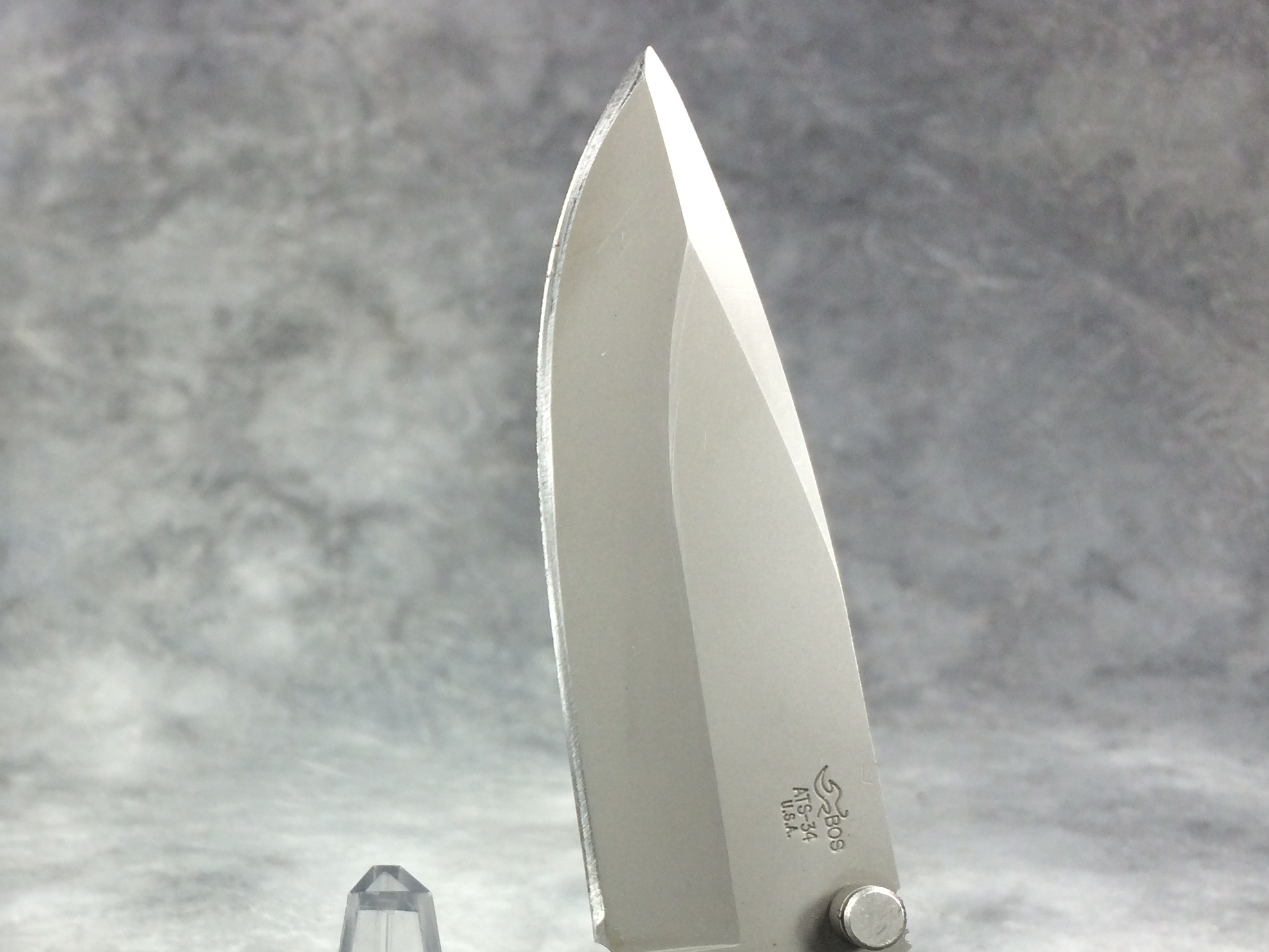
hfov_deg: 38.6
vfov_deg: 29.7
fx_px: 1760
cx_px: 319
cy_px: 733
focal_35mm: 48
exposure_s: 1/120
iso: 50
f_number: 2.2
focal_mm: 4.15
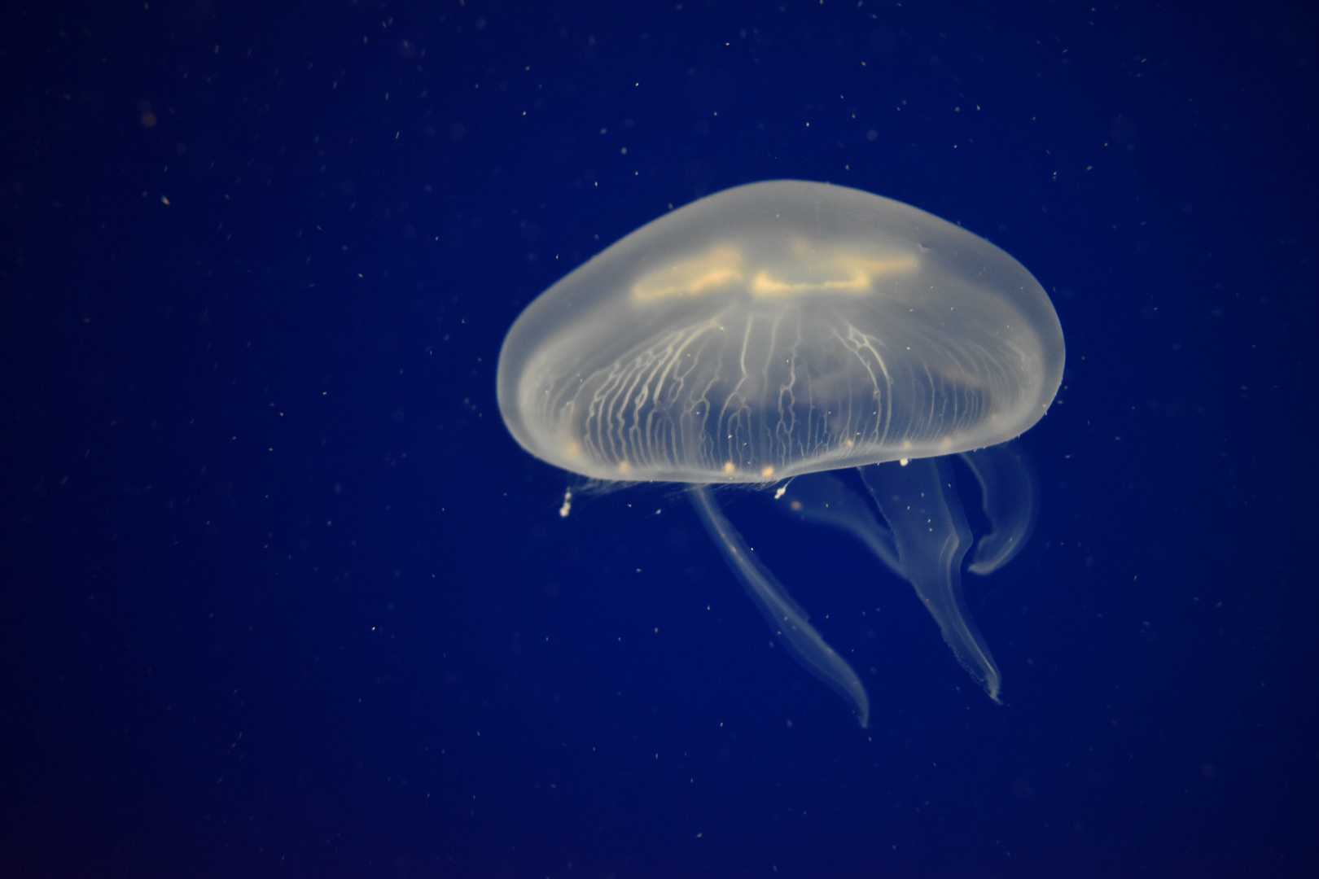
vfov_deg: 43.6
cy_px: 440
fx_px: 1099
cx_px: 660
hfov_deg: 61.9
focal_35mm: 30
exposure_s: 1/30
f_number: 3.5
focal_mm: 20
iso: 1400
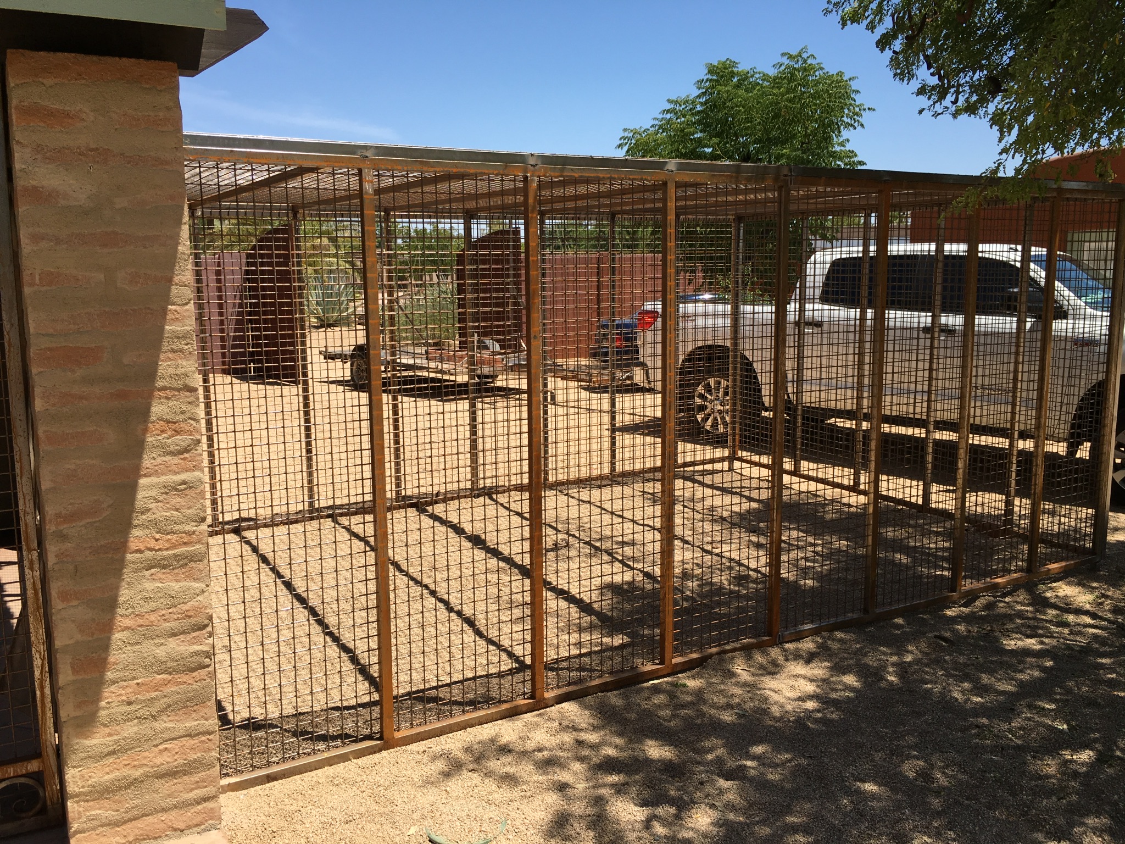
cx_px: 562
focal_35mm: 29
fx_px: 942
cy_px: 422
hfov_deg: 61.7
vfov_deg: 48.2
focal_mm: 4.15
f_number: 2.2
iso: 25
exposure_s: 1/1425
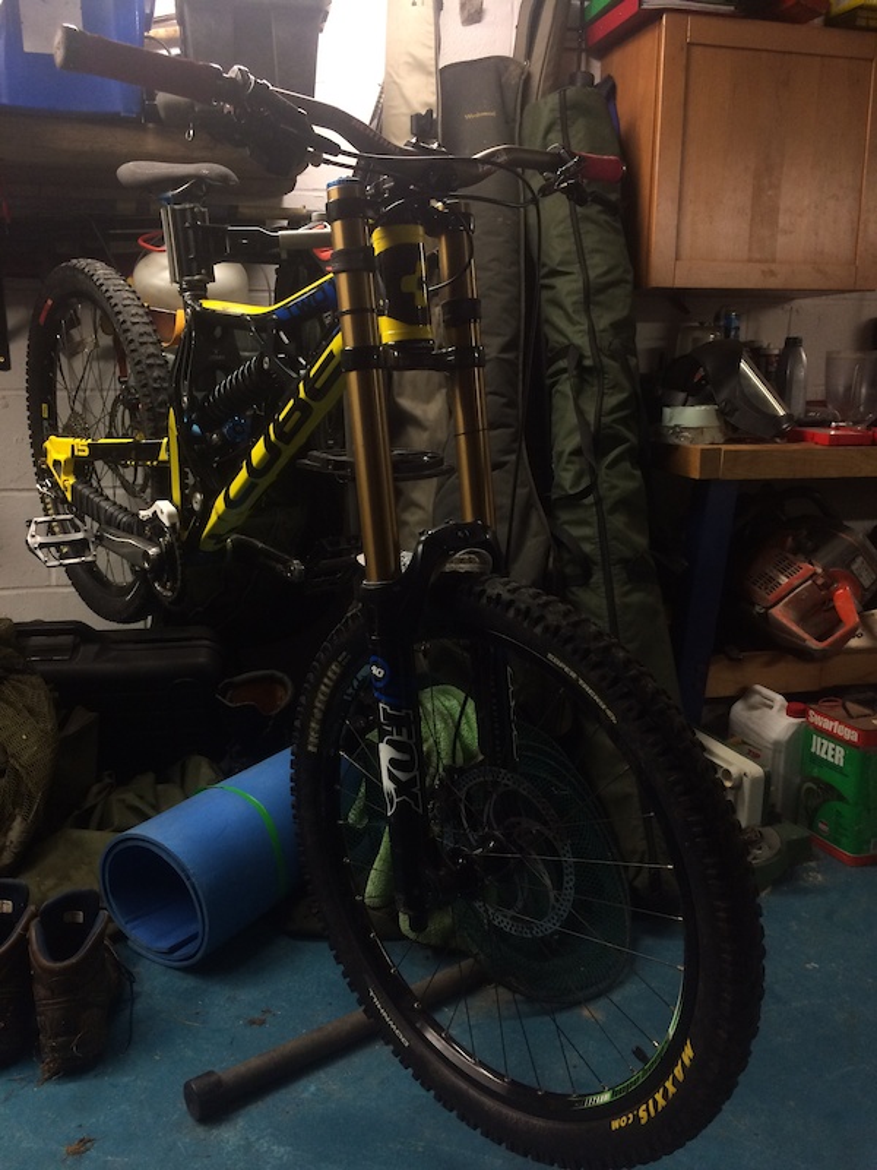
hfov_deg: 48.2
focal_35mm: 29
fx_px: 980
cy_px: 585
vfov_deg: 61.7
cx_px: 438
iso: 64
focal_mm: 4.15
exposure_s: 1/33
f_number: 2.2
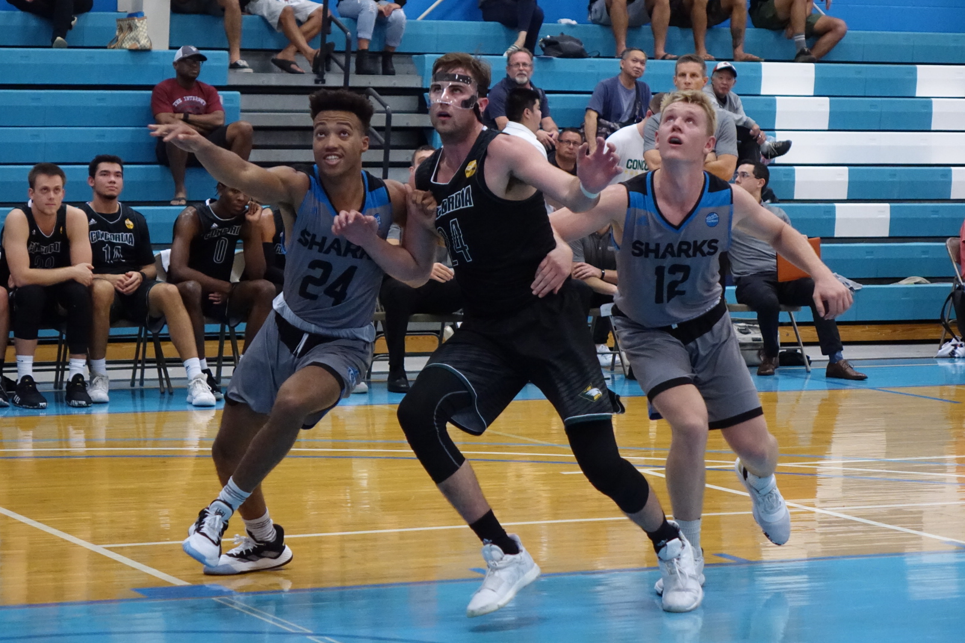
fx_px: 3083
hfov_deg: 17.8
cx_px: 479
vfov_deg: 11.9
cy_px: 322
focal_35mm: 115
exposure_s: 1/1000
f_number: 2.8
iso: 4000
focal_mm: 41.83
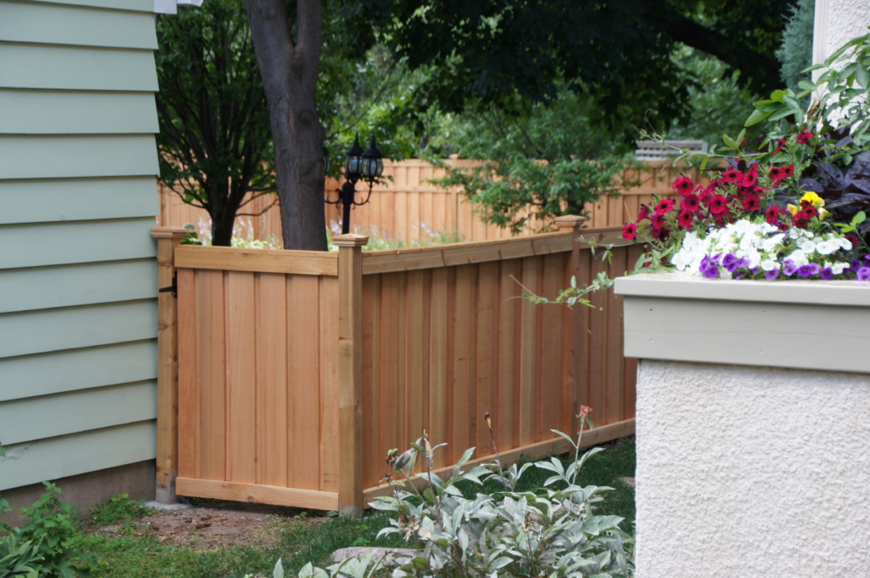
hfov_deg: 22.6
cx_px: 435
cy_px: 289
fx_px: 2172
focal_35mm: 90
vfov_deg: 15.1
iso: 250
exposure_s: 1/100
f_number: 5.6
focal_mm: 60
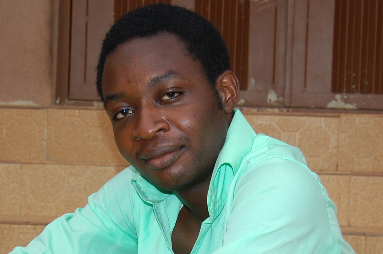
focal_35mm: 108
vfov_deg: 12.5
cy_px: 246
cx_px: 181
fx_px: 1147
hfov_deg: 18.9
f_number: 4.8
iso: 400
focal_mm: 35
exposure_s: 1/500
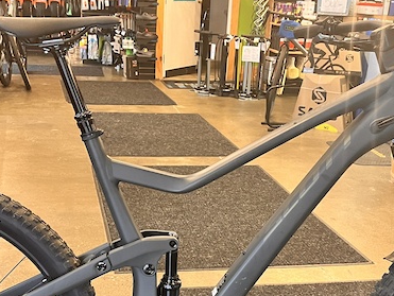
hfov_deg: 34.3
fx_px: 638
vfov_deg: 25.5
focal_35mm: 56
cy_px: 254
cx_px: 184
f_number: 1.6
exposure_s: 1/40
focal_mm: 5.1
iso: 400
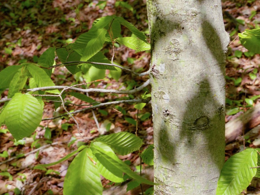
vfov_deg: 11.6
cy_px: 98
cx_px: 130
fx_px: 961
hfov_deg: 15.4
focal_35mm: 128
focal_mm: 23.1
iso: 160
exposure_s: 1/500
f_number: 4
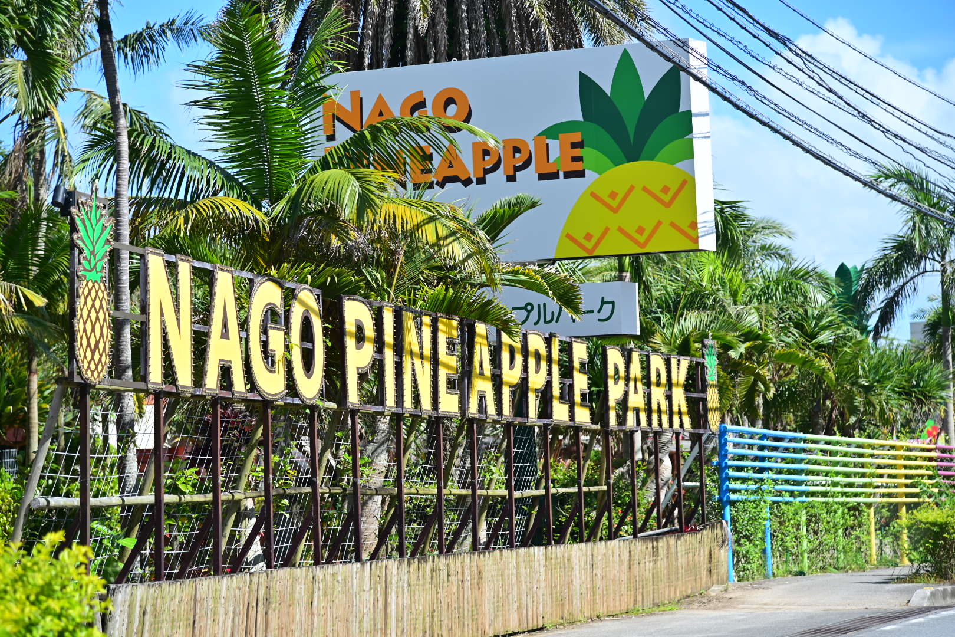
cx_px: 478
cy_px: 318
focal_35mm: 105
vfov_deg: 13.0
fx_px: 2785
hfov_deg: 19.5
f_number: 4
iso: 100
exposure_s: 1/500
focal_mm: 105
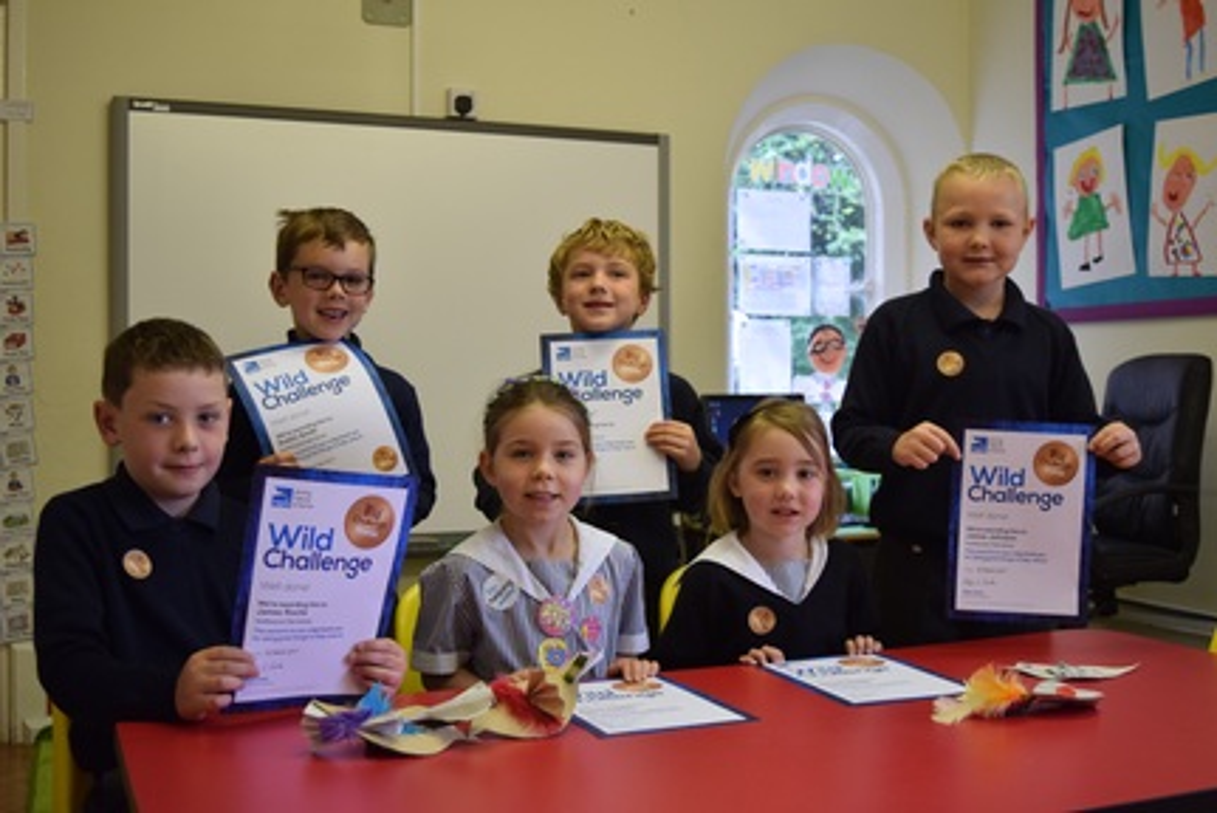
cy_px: 406
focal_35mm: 42
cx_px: 608
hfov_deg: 46.4
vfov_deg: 31.9
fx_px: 1421
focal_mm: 28
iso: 720
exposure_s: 1/60
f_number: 4.2
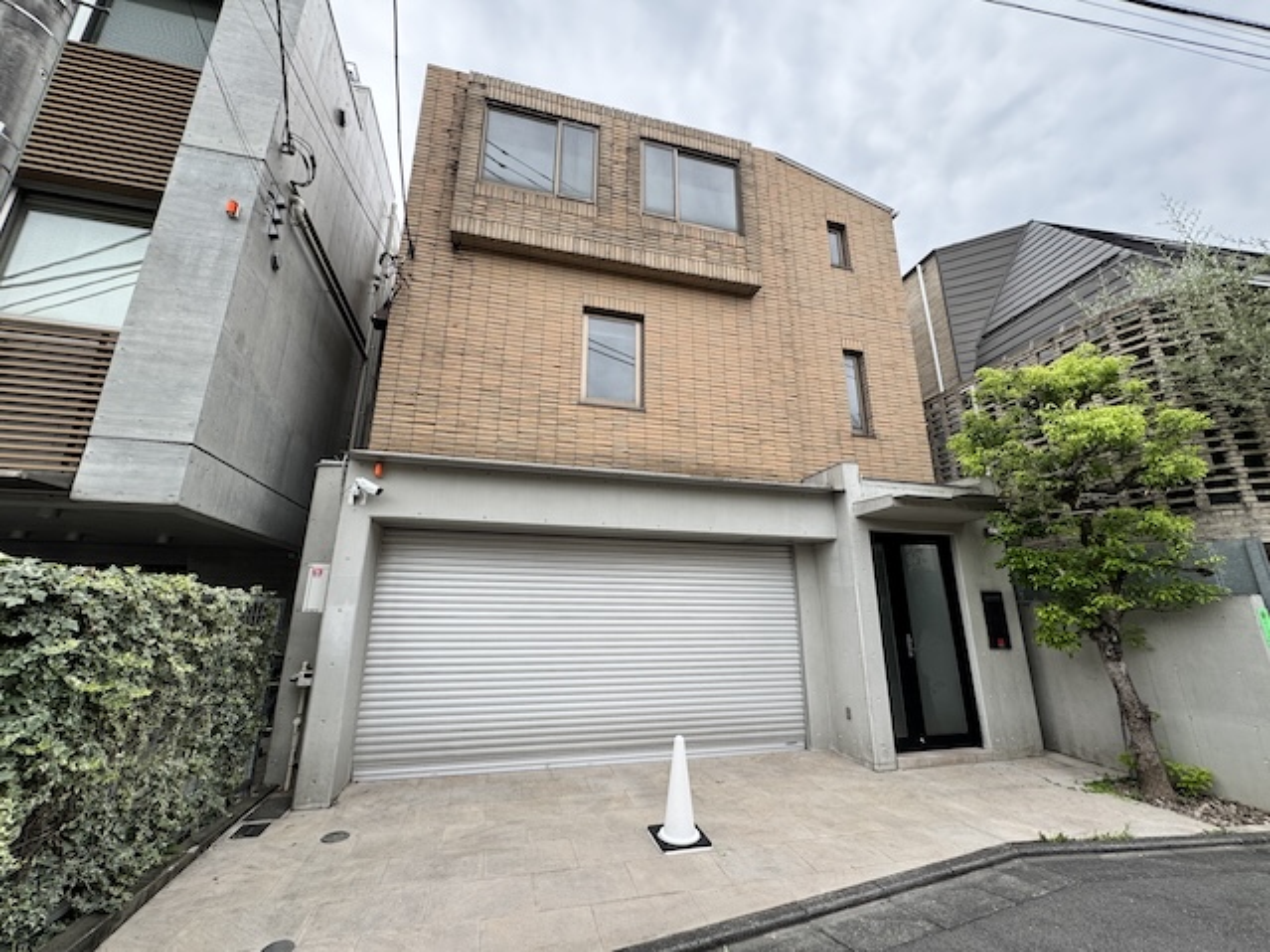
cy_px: 476
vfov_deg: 85.7
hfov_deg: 102.1
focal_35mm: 14
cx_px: 635
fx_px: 514
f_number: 2.2
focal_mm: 2.22
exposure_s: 1/573
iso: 40
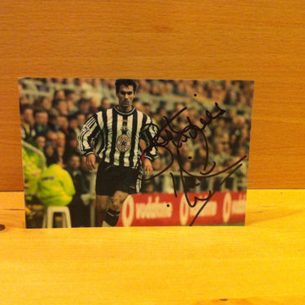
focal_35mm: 43
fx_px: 429
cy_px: 151
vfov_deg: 39.2
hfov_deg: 39.2
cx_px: 156
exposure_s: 1/15
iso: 320
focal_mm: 3.85
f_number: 2.8
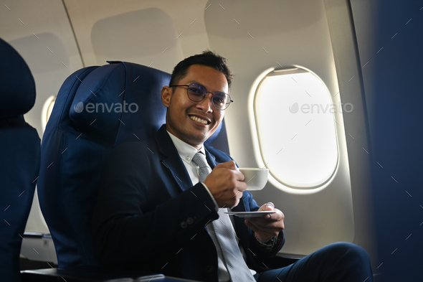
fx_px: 587
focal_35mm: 50
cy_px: 141
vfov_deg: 27.0
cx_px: 212
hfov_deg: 39.6
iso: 400
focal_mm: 50
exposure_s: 1/250
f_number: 2
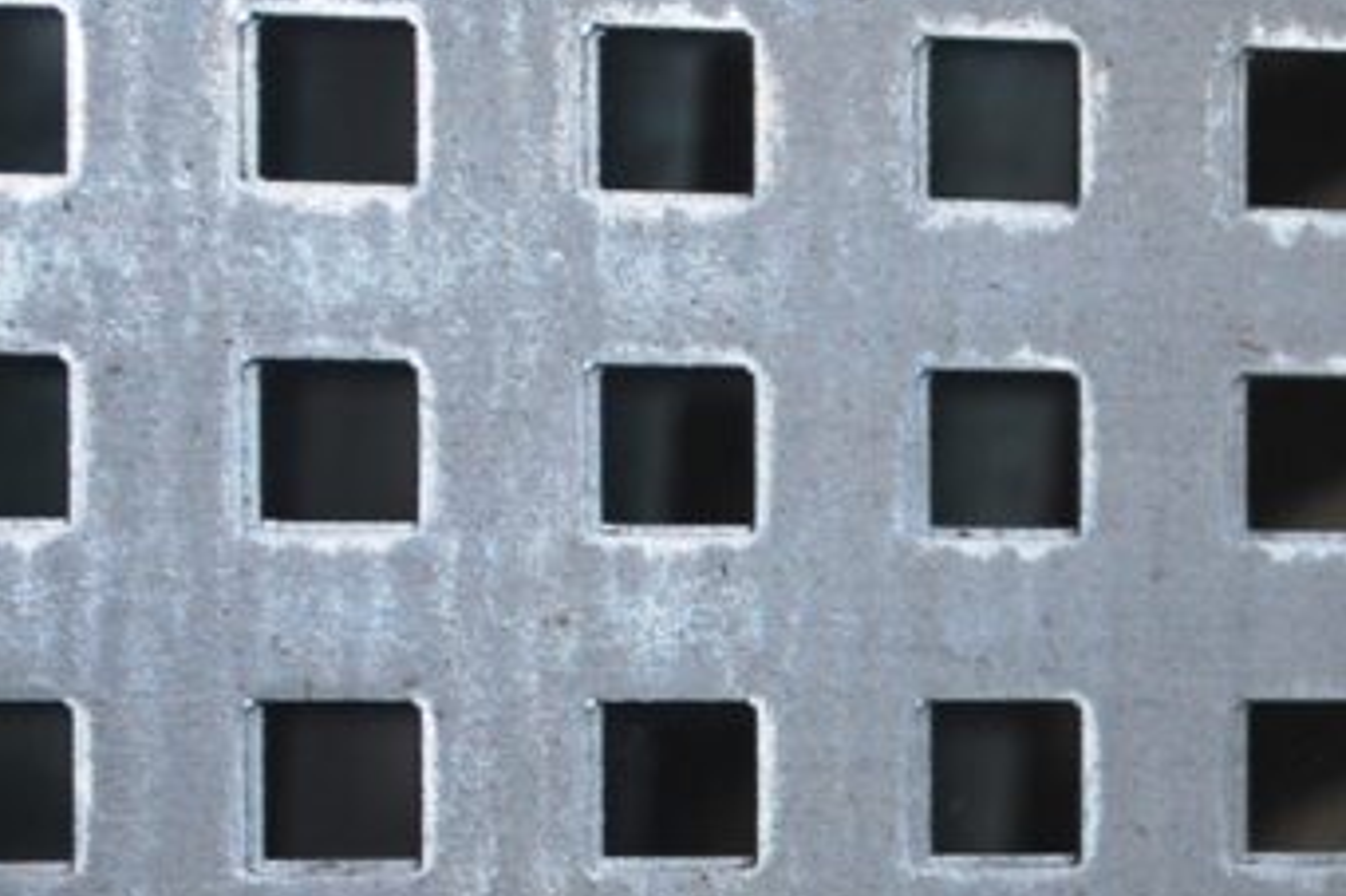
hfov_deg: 13.3
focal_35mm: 152
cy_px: 860
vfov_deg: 9.0
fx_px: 5685
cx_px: 1385
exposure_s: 1/60
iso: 200
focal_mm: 45
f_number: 5.3
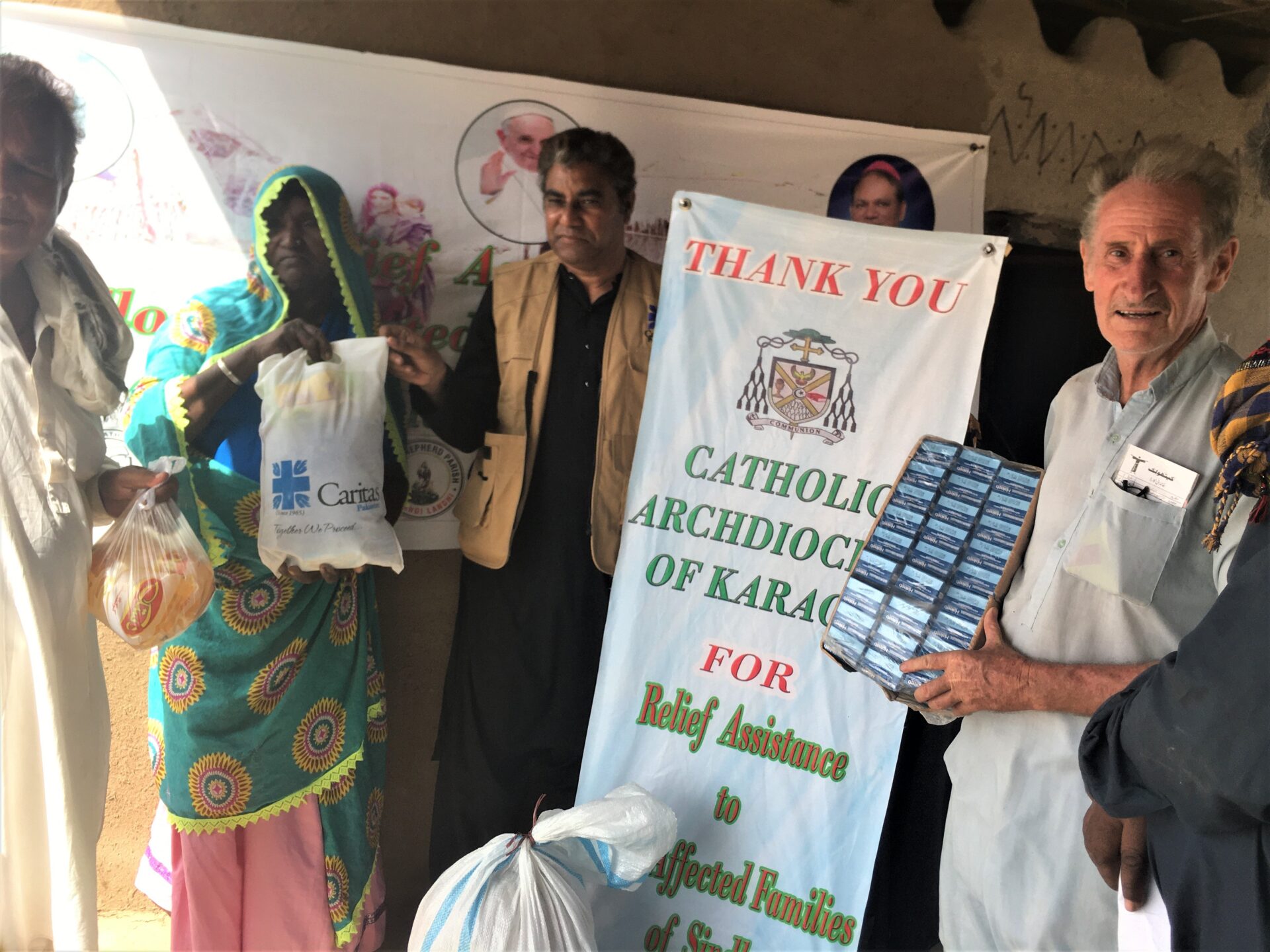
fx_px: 1064
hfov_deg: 61.7
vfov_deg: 48.2
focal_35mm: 29
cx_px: 635
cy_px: 476
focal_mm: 4.15
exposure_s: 1/348
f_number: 2.2
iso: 25
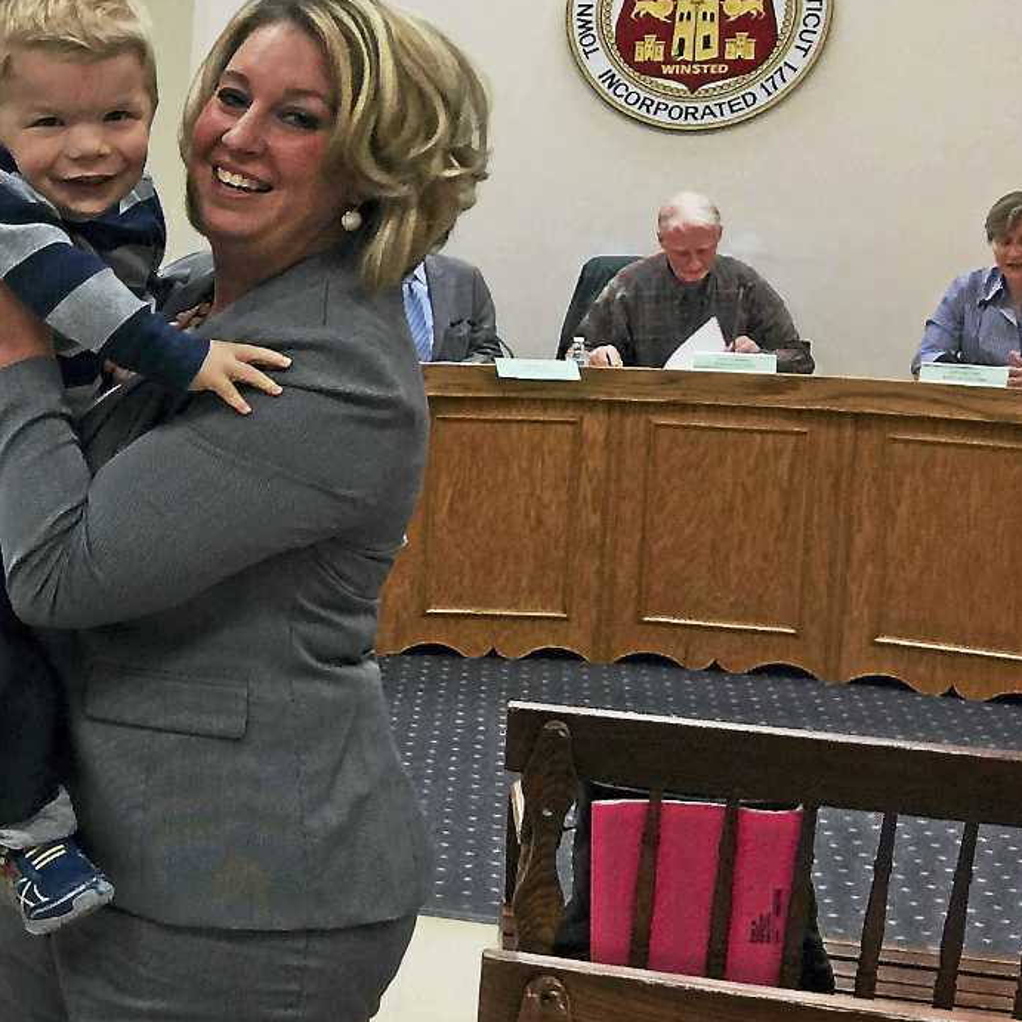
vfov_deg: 22.7
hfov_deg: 20.0
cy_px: 420
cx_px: -451
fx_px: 2539
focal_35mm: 76
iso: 50
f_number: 2.2
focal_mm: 4.15
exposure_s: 1/30
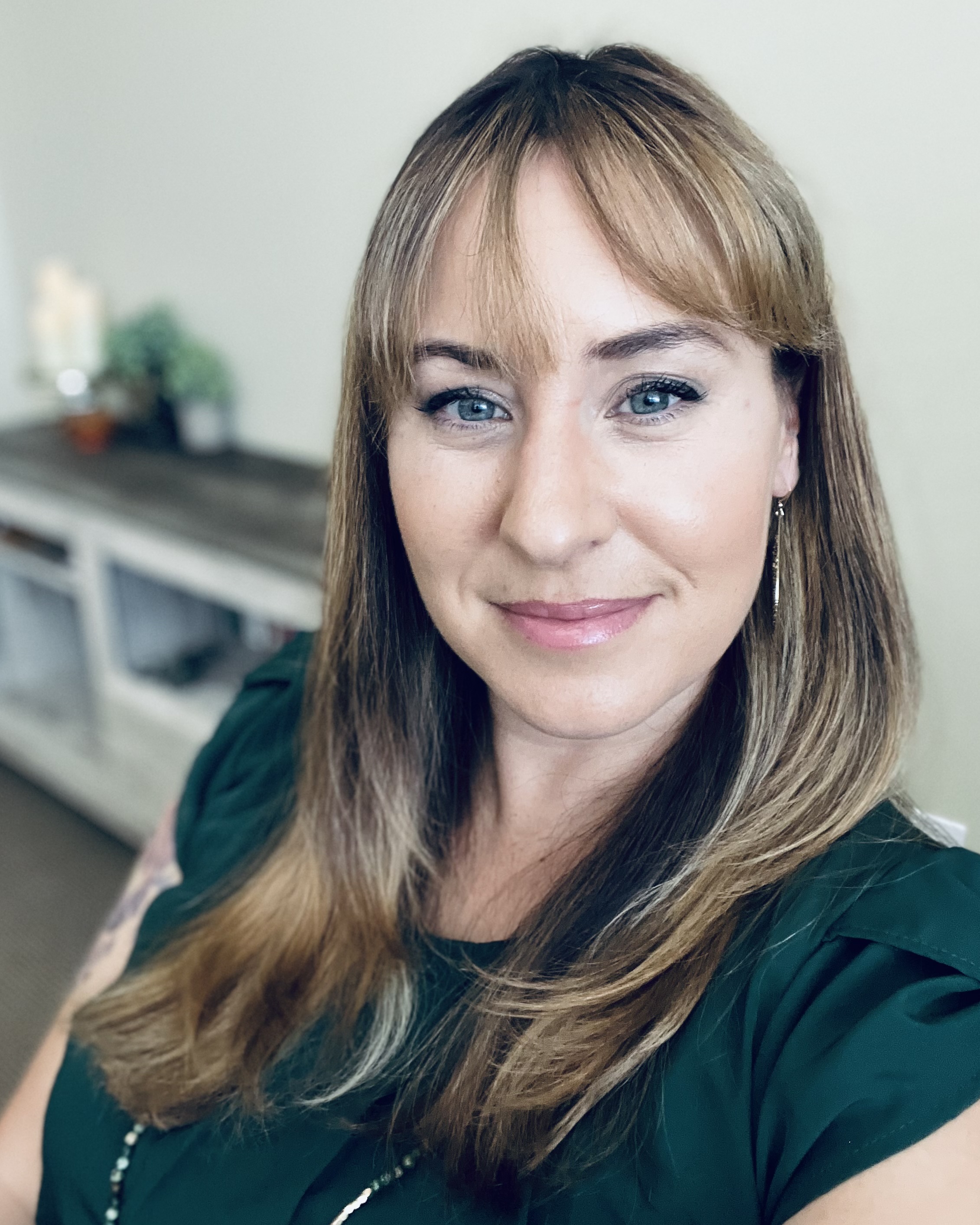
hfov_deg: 45.8
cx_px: 488
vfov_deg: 55.6
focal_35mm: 32
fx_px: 1160
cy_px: 581
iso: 400
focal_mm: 2.71
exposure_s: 1/58
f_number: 2.2
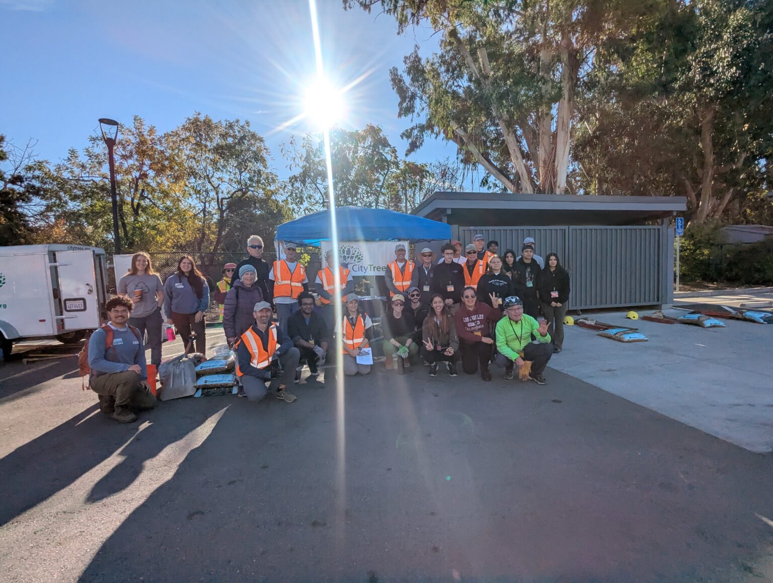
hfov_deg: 94.4
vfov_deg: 78.3
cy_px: 292
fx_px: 358
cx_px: 386
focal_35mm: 16
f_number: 2.2
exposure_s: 1/4505
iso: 52
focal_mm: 2.35
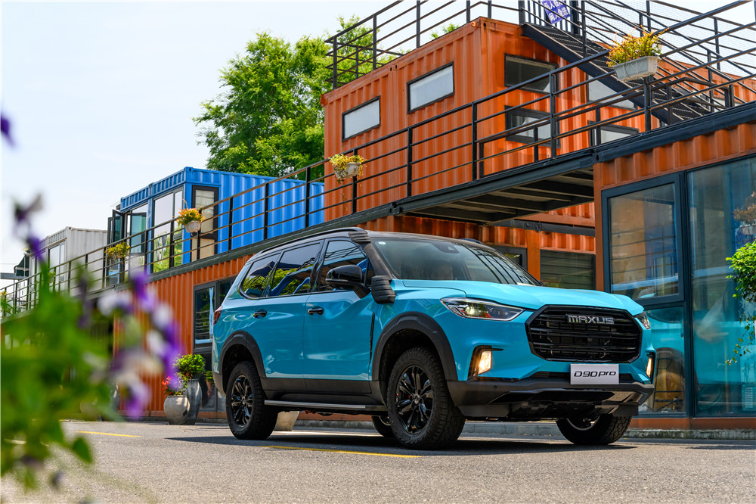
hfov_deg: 41.1
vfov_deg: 28.1
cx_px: 378
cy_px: 252
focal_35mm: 48
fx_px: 1008
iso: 320
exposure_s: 1/400
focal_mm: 48
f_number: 7.1
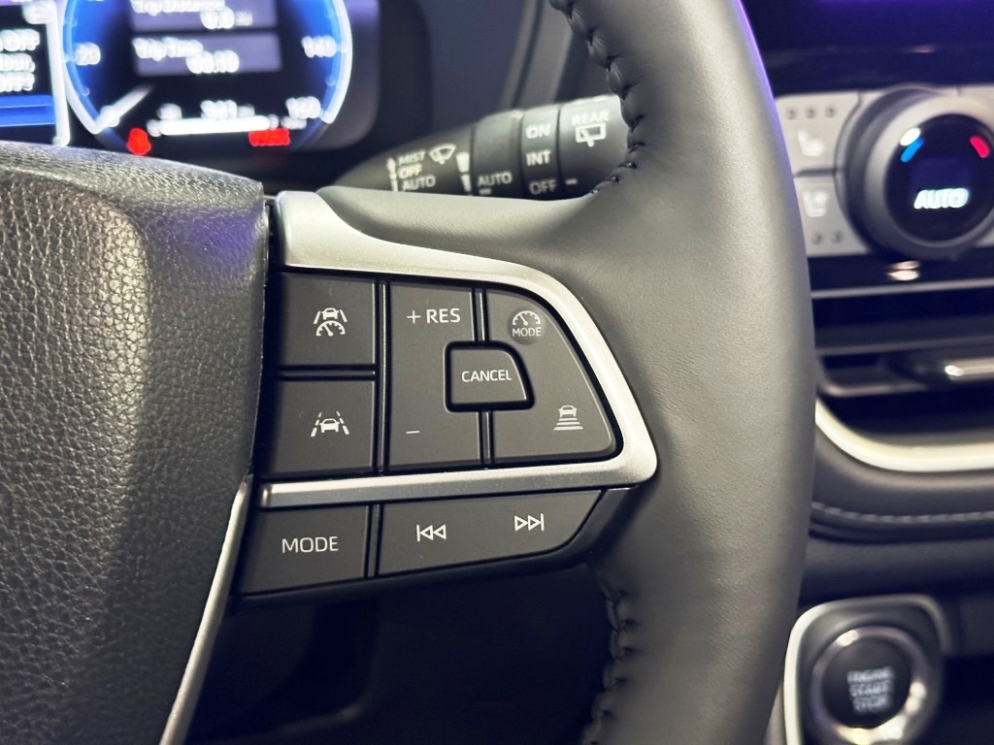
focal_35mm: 48
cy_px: 372
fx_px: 1378
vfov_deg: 30.3
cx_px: 497
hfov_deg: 39.7
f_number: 1.78
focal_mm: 6.86
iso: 640
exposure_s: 1/30
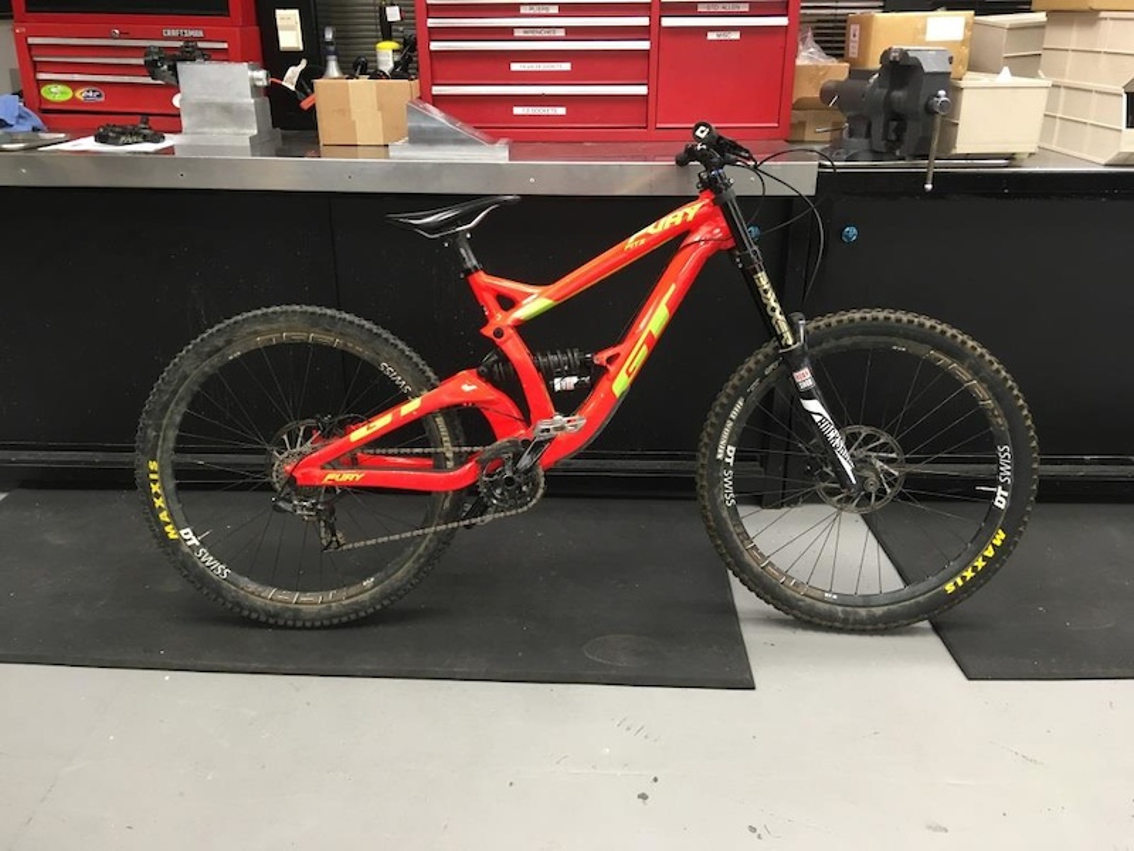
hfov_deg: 61.7
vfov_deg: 48.2
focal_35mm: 29
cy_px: 426
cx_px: 567
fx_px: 950
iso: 80
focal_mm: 4.15
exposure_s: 1/30
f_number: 2.2
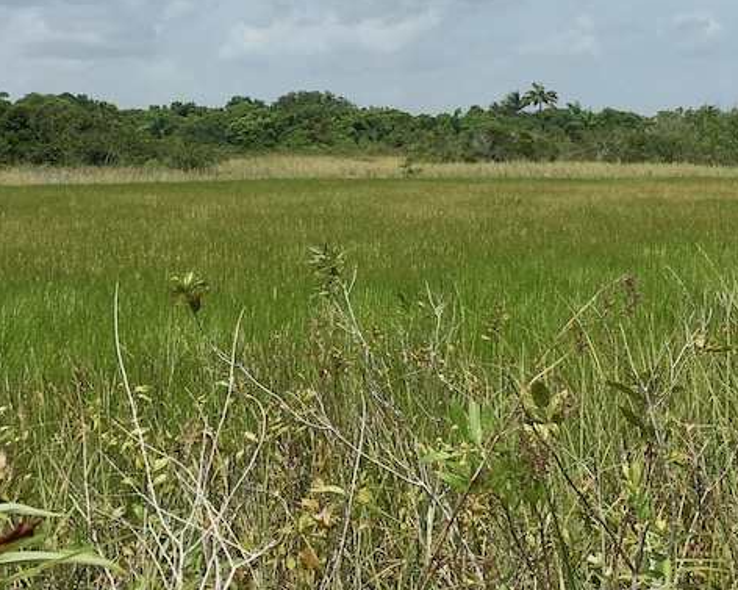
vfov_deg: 20.9
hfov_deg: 26.4
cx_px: 457
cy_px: 95
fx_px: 1572
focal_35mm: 72
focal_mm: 4.15
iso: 25
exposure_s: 1/2198
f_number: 2.2
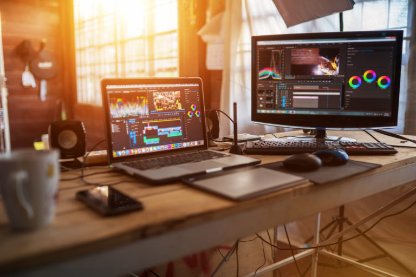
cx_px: 208
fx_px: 404
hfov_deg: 54.4
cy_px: 138
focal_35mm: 35
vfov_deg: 37.9
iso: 640
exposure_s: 1/100
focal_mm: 35
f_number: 2
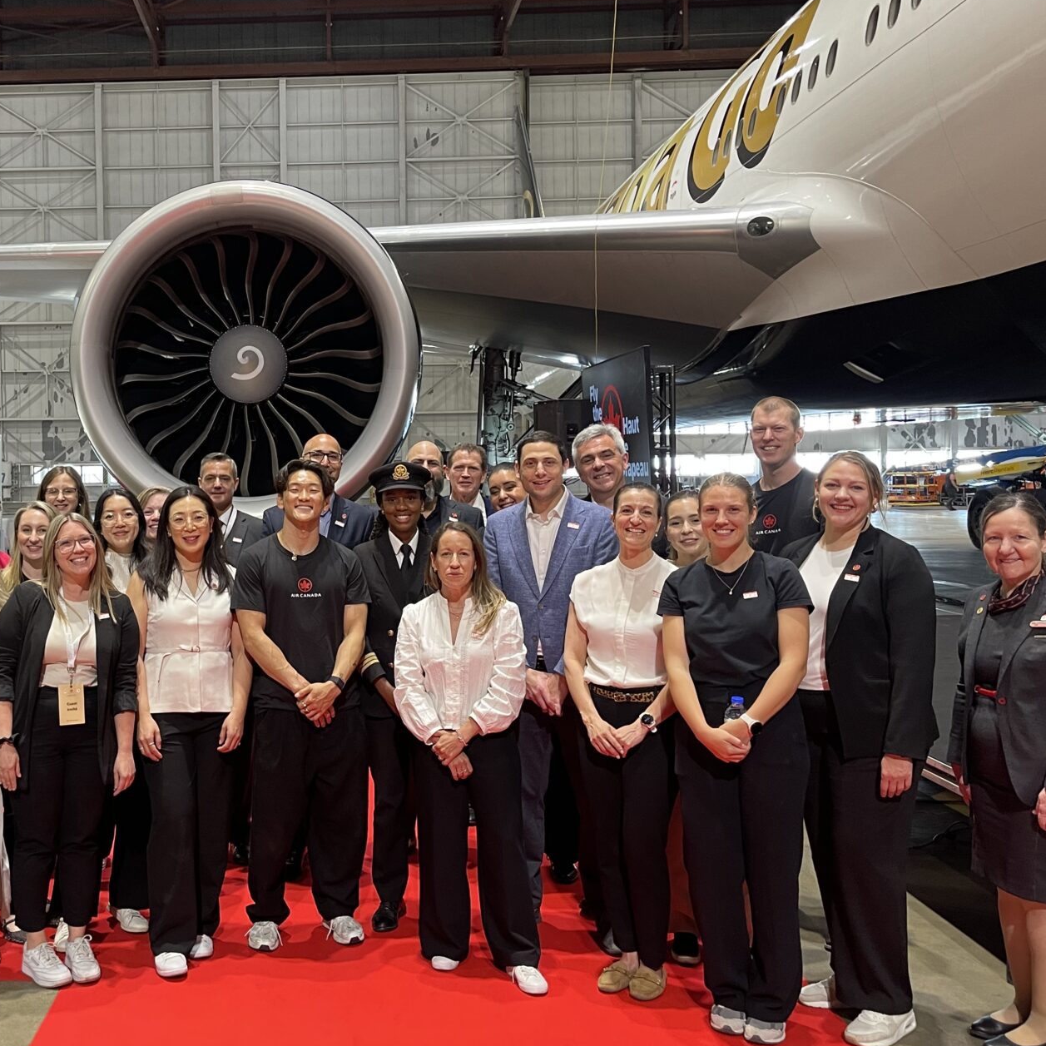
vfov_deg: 46.0
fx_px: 1231
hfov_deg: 44.7
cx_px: 280
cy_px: 493
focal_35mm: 36
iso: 200
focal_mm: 5.1
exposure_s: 1/60
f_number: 1.6
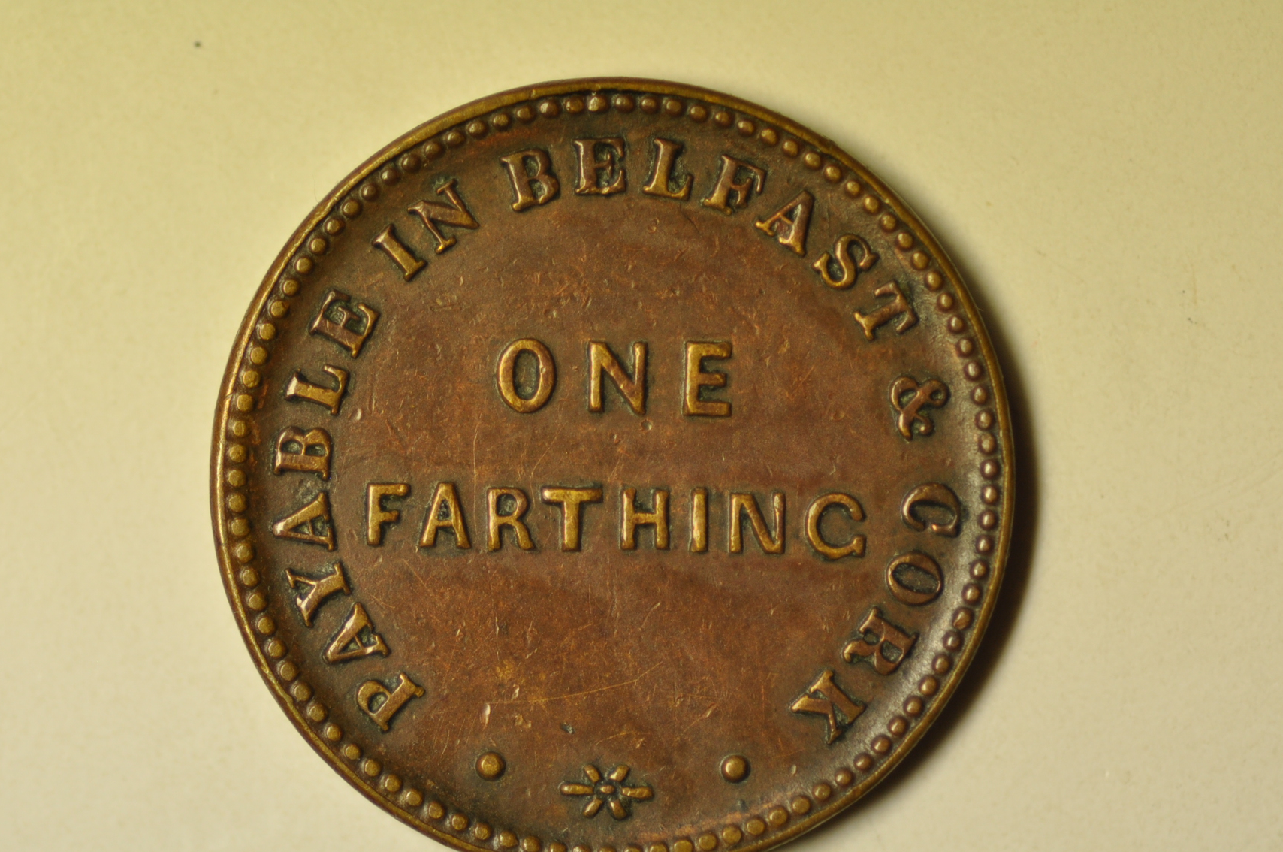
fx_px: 4022
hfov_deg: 18.1
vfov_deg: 12.1
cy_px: 517
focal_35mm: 113
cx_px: 617
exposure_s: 1/250
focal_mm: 60
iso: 400
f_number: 4
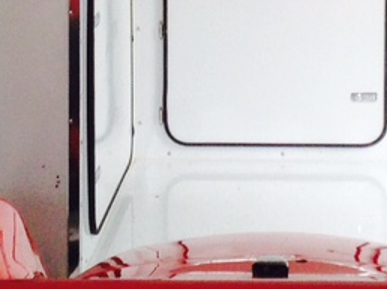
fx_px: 1832
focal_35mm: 164
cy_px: -100
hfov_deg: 12.0
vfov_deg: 8.9
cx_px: 266
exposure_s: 1/120
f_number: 2.4
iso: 80
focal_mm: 4.12
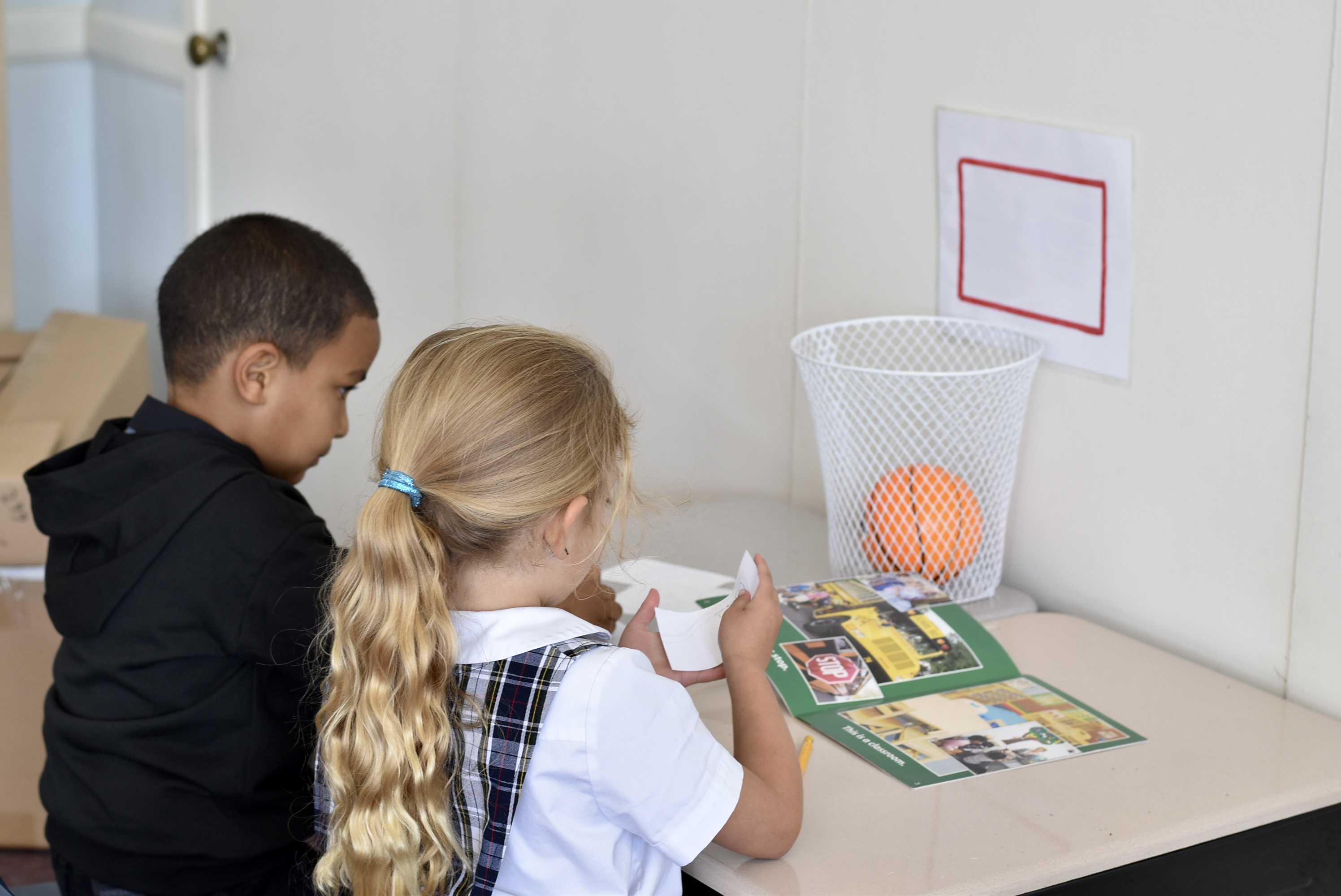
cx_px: 670
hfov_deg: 27.0
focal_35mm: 75
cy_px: 448
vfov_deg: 18.2
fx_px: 2796
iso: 400
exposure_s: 1/80
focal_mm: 50
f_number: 4.5
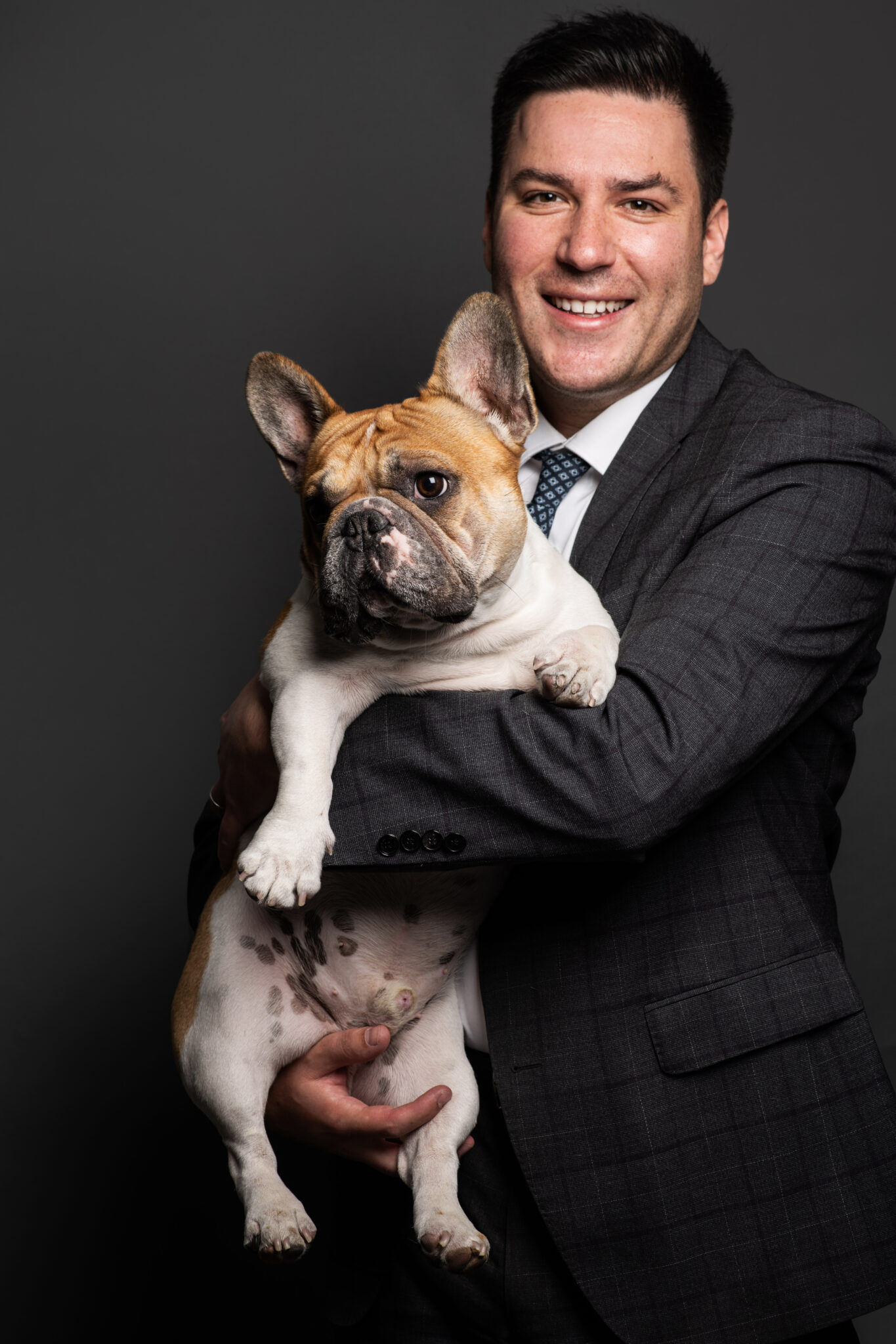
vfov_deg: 23.9
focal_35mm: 85
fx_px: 3174
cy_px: 672
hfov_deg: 16.1
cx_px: 448
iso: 50
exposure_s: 1/160
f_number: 5.6
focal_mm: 85
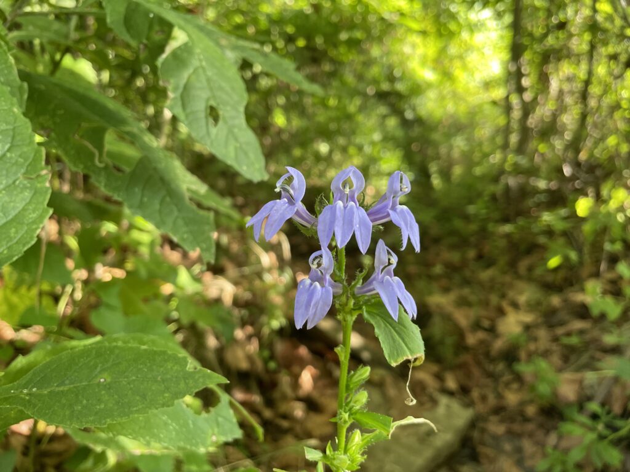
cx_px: 315
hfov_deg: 67.3
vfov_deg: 53.1
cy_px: 236
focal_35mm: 26
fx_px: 473
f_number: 1.6
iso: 125
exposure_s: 1/121
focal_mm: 4.2
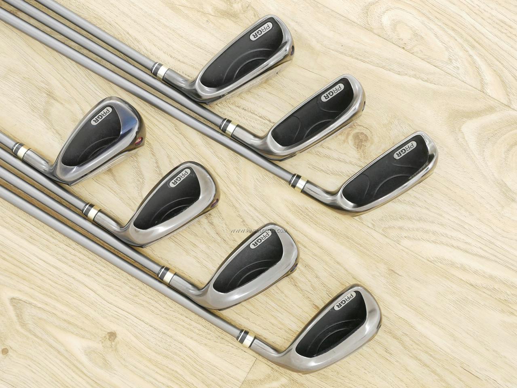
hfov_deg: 38.2
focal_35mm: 50
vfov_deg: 29.1
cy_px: 194
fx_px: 747
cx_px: 258
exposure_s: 1/25
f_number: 4.5
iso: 1600
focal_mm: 25
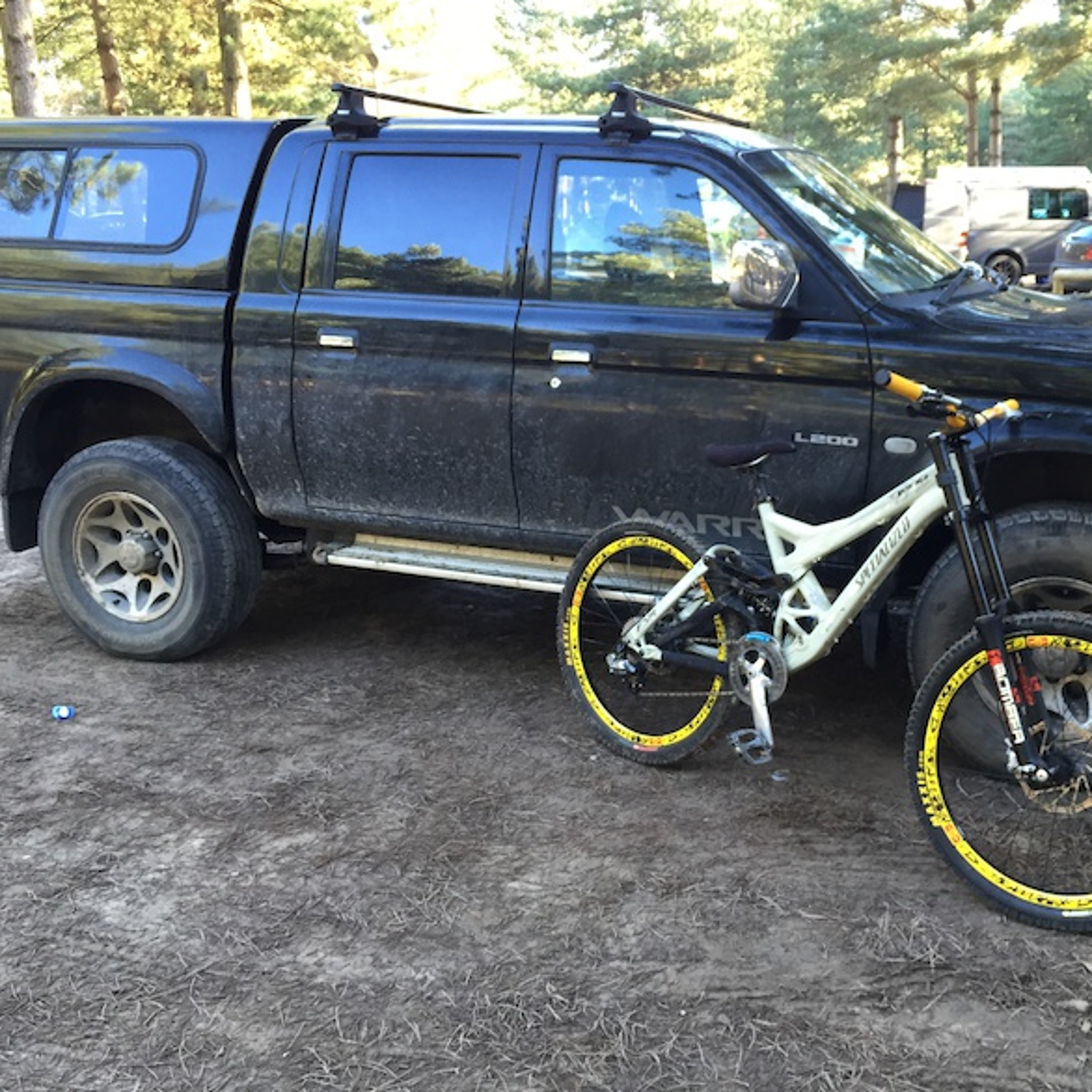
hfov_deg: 46.8
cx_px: 686
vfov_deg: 47.2
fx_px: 1249
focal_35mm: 35
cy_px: 535
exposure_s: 1/30
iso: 64
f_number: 2.2
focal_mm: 4.15
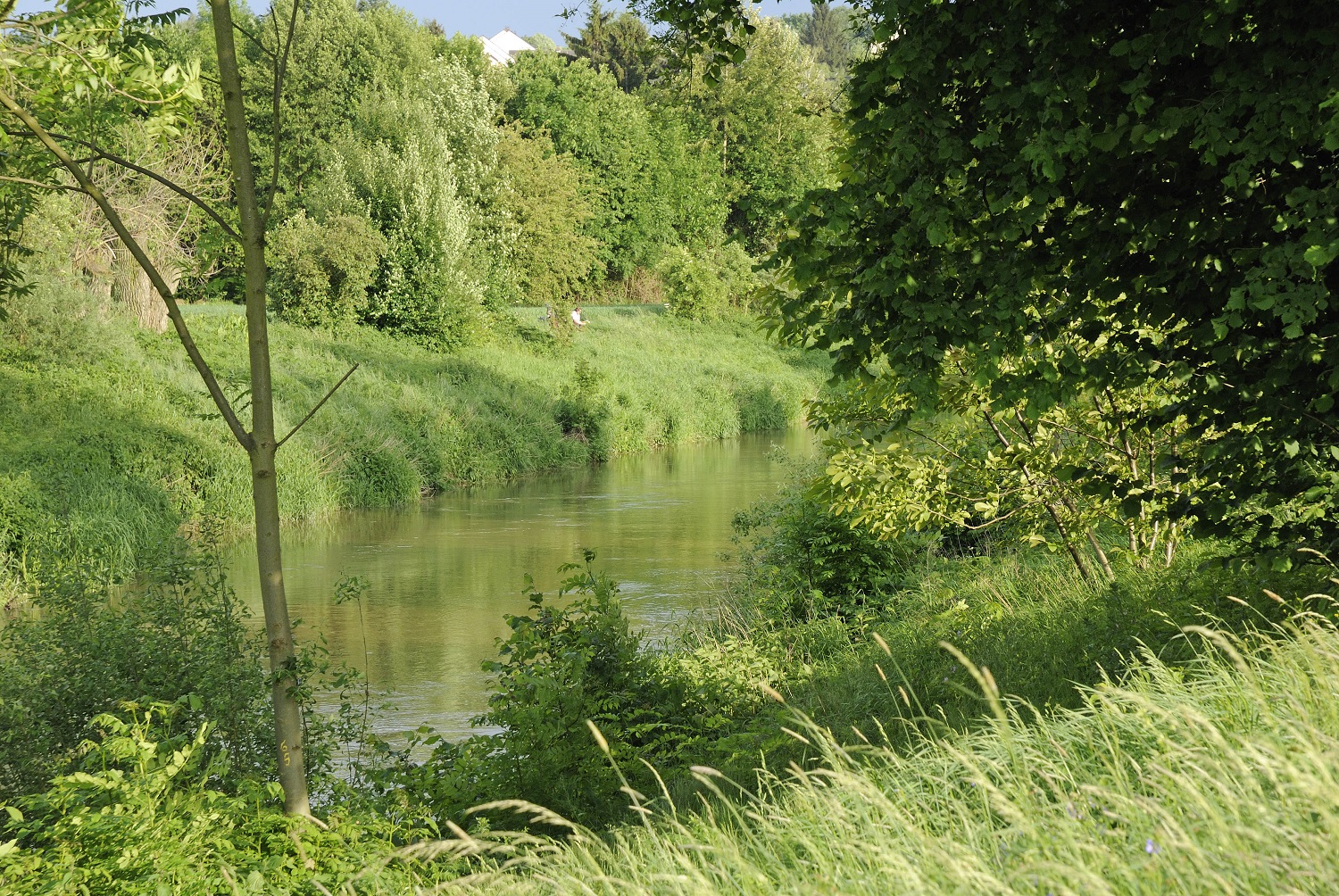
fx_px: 3910
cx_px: 670
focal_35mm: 105
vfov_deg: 13.1
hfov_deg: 19.4
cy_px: 448
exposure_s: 1/125
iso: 200
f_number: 8
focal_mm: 70
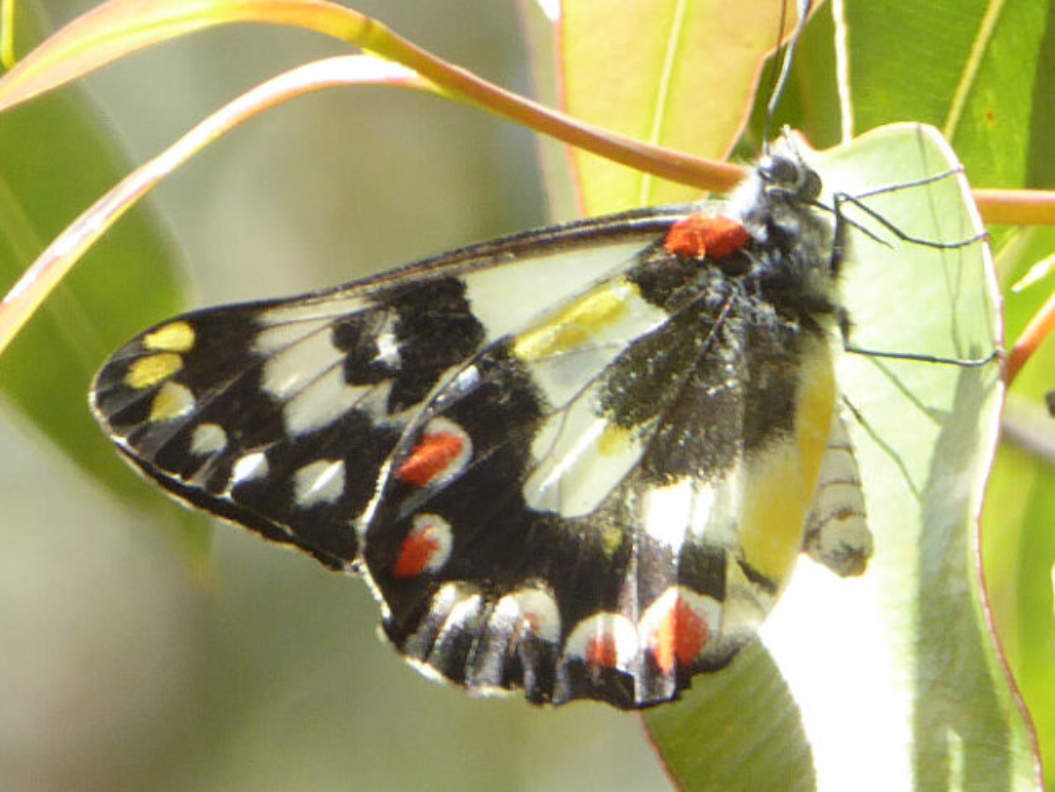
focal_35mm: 861
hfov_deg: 2.3
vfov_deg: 1.7
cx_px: 547
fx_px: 26251
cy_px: 324
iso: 200
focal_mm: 129
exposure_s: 1/125
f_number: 6.4
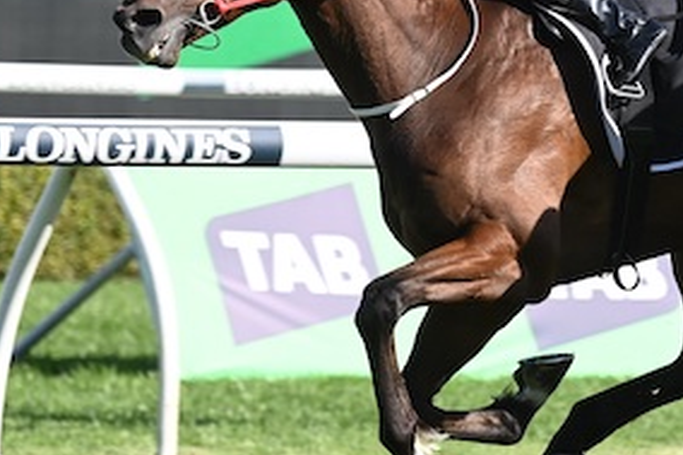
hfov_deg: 3.2
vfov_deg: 2.1
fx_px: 12154
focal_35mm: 641
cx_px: 575
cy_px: 122
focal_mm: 260
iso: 560
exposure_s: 1/1600
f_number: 5.6
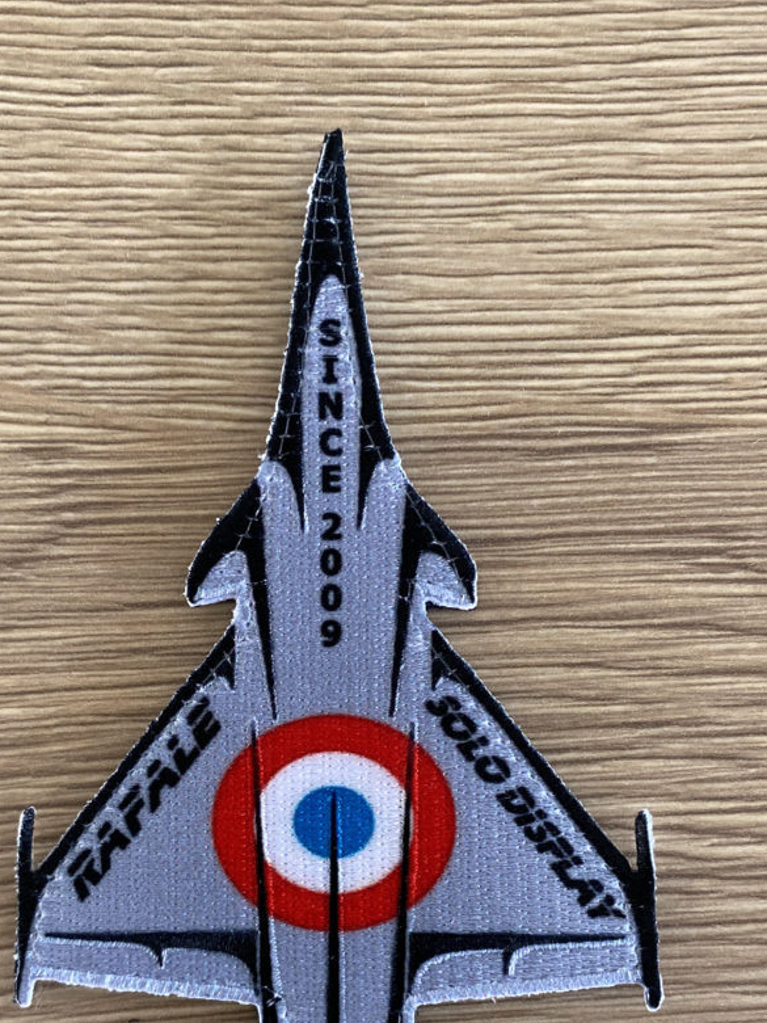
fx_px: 1064
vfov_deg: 50.5
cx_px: 345
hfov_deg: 39.6
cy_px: 679
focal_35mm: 36
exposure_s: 1/60
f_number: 1.8
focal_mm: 4.25
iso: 320
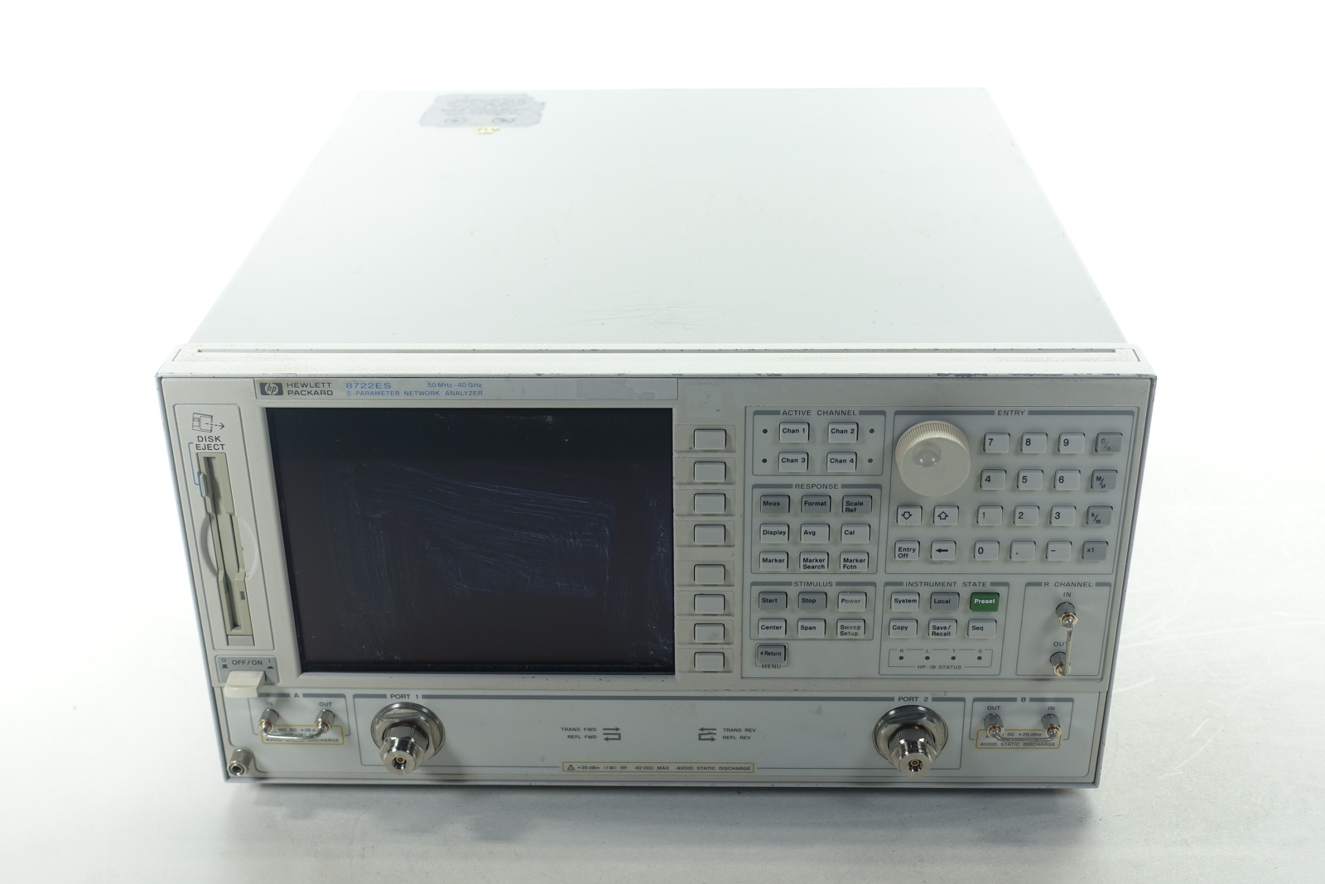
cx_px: 662
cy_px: 442
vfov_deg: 29.9
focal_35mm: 45
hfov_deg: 43.6
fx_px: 1656
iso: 125
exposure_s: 1/80
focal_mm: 16.39
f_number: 2.8
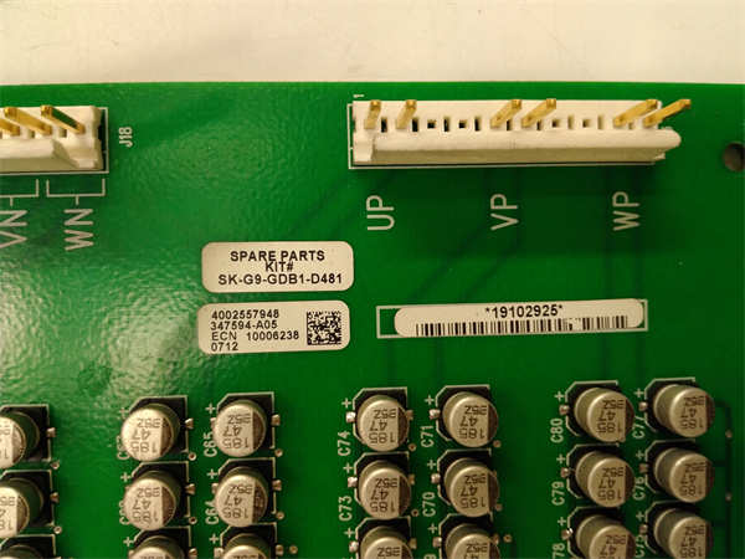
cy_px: 280
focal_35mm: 27
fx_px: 581
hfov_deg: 65.3
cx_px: 372
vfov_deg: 51.4
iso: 199
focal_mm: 3.79
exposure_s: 1/33
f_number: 2
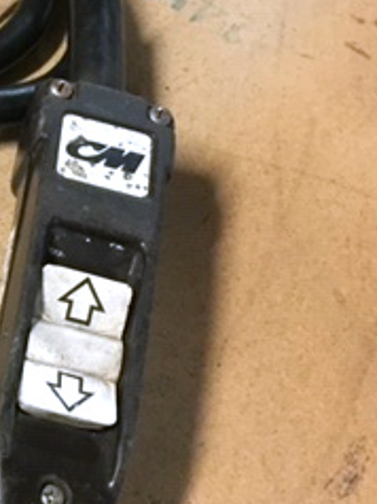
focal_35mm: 78
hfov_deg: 17.9
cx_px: -76
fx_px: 1135
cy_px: 210
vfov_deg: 25.0
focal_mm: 4.15
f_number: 2.2
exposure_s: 1/17
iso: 320
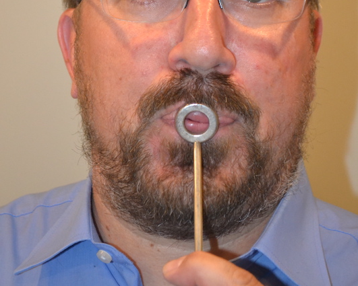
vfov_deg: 13.1
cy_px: 25
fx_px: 1237
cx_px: 179
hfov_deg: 16.5
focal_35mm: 117
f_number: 5.6
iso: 2800
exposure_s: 1/60
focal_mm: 55
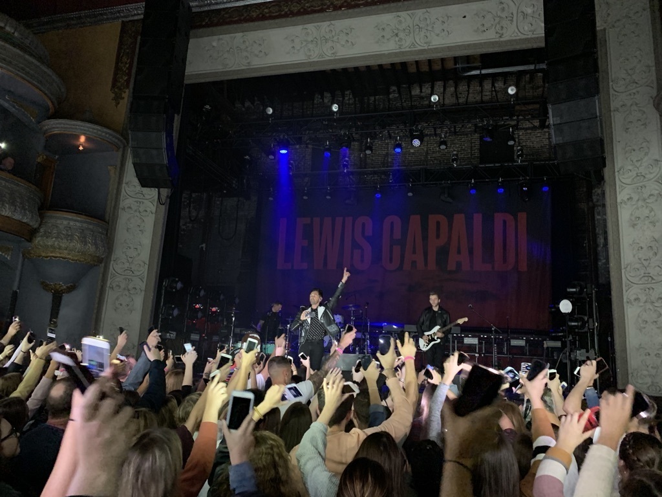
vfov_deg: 53.1
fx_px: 497
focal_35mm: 26
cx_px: 331
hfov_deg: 67.3
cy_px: 248
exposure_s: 1/25
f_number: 1.8
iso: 320
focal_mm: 4.25
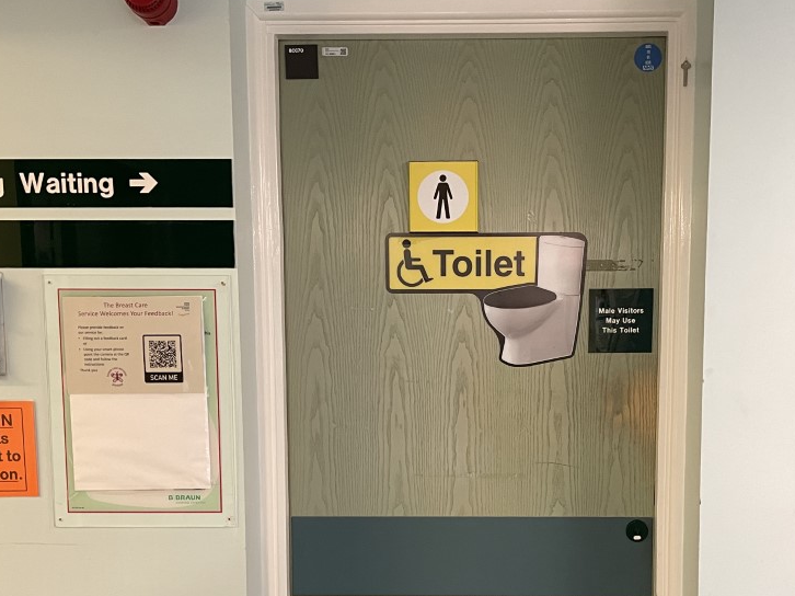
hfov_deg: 43.7
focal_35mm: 43
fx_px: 987
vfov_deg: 32.8
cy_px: 466
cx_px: 468
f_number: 1.6
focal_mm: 4.2
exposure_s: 1/50
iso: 200
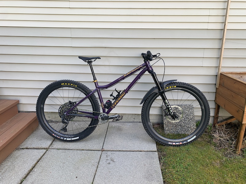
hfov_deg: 67.3
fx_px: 185
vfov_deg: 53.1
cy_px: 92
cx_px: 123
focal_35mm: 26
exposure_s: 1/444
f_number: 1.8
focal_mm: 4.25
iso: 25
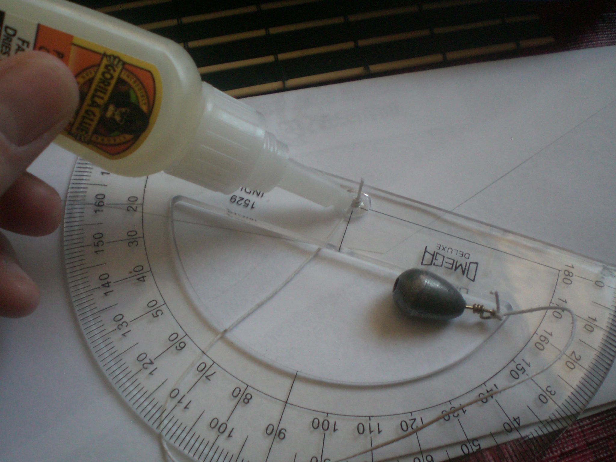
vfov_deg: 37.7
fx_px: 676
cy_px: 231
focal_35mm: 38
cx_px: 308
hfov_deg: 49.0
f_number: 3.1
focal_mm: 6.3
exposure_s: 1/125
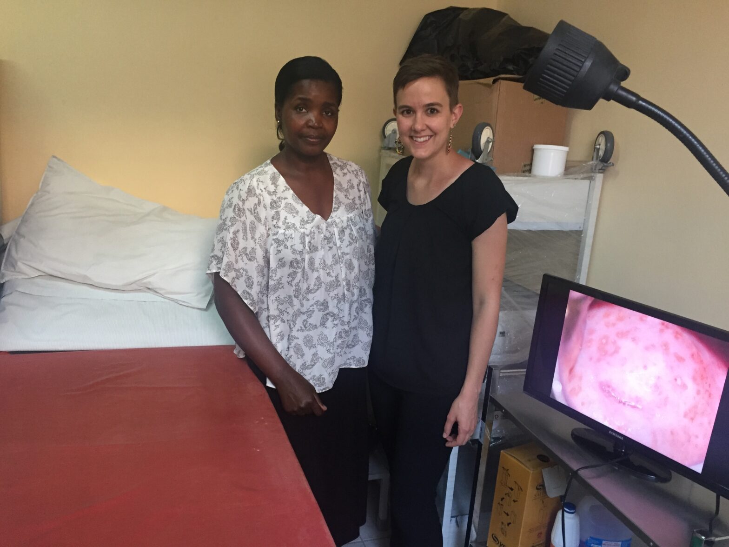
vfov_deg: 48.2
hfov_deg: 61.7
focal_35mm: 29
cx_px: 364
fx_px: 611
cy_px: 274
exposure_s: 1/33
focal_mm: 4.15
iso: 200
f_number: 2.2
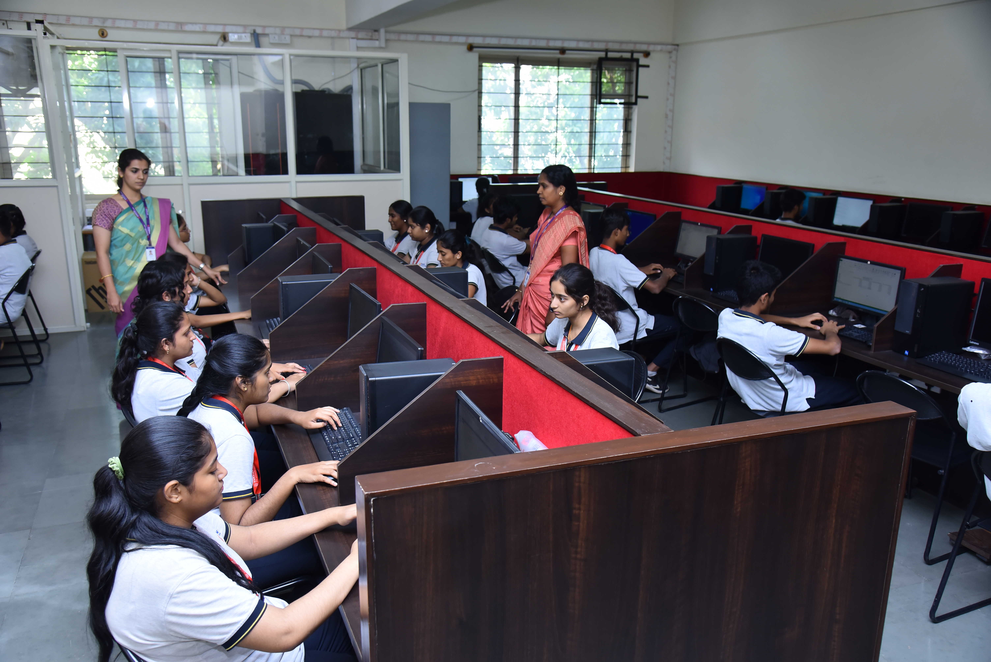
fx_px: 854
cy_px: 331
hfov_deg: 60.3
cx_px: 496
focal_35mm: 31
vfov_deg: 42.4
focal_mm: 31
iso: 800
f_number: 5.6
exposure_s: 1/125
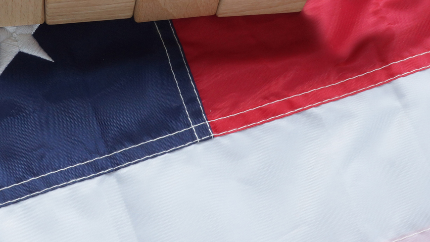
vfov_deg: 10.4
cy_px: -38
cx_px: 23
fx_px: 1311
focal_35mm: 115
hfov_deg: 18.2
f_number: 20
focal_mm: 30
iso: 200
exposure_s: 1/4
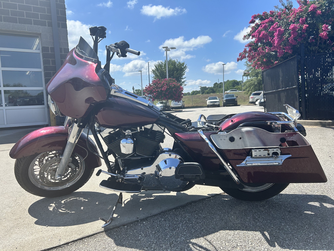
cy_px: 126
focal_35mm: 26
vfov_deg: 53.1
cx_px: 167
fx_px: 251
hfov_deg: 67.3
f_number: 1.5
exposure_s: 1/3704
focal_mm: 5.7
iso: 50
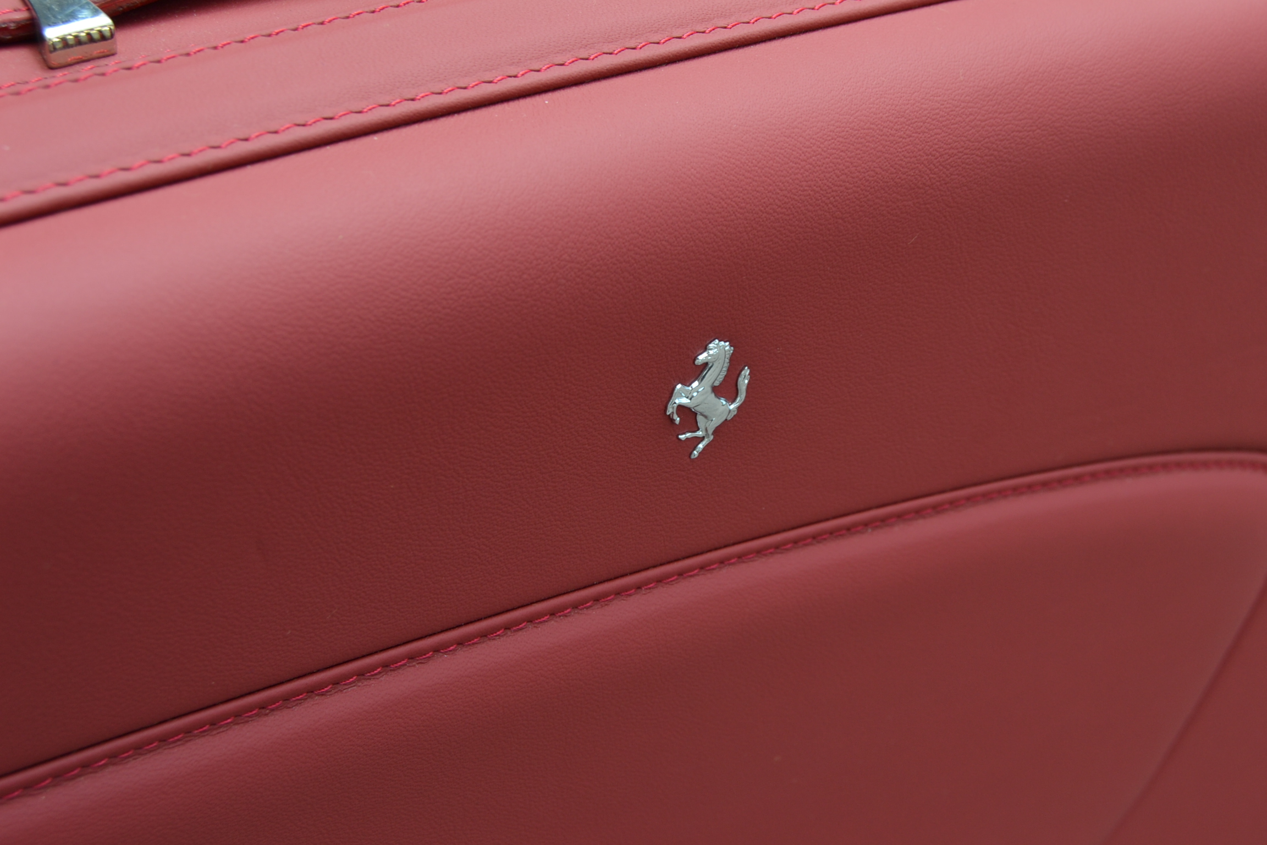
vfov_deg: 23.8
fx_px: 2006
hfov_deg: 35.1
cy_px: 422
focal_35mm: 57
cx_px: 634
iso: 180
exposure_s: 1/125
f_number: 8
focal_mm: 38
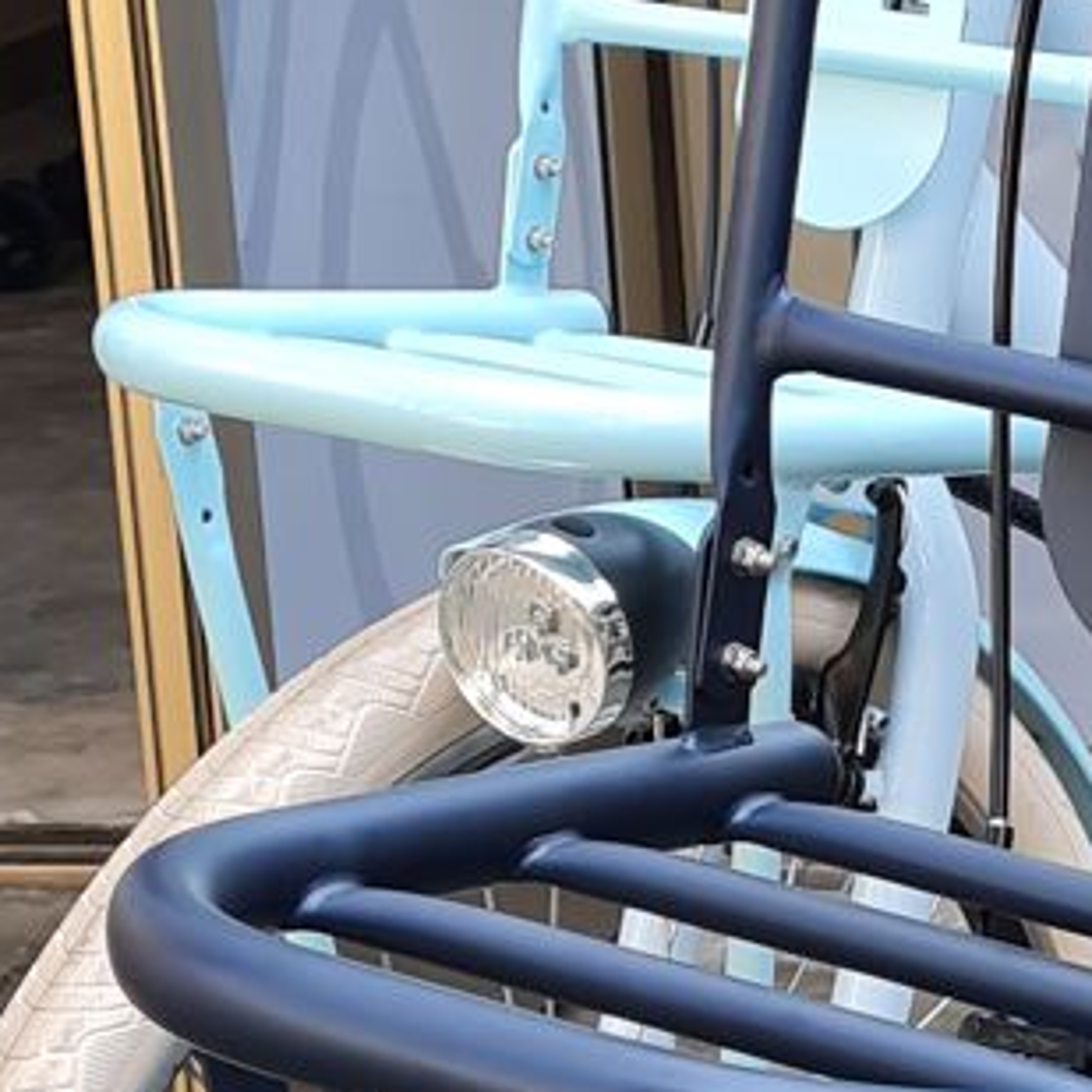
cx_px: 1622
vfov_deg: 11.6
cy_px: 947
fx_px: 5354
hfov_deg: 11.2
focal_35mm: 150
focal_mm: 5.4
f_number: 1.8
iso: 80
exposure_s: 1/100
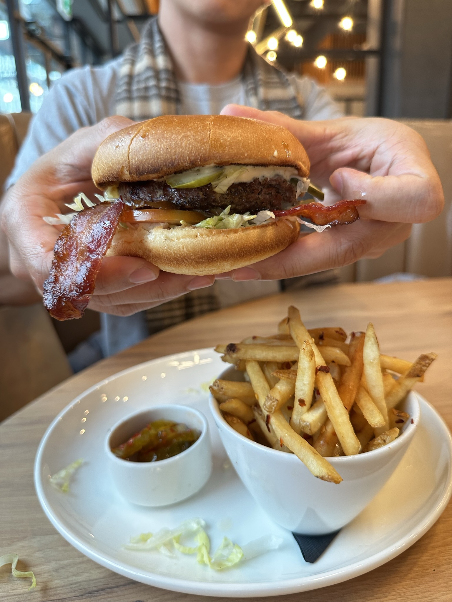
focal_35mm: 24
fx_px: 418
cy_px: 301
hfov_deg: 56.8
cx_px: 226
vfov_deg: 71.6
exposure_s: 1/60
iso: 200
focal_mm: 6.86
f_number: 1.78
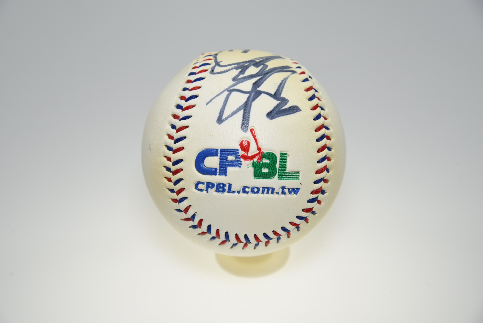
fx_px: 1611
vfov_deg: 11.4
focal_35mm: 120
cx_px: 242
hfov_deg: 17.1
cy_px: 162
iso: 100
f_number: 8
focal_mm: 120
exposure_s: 1/30
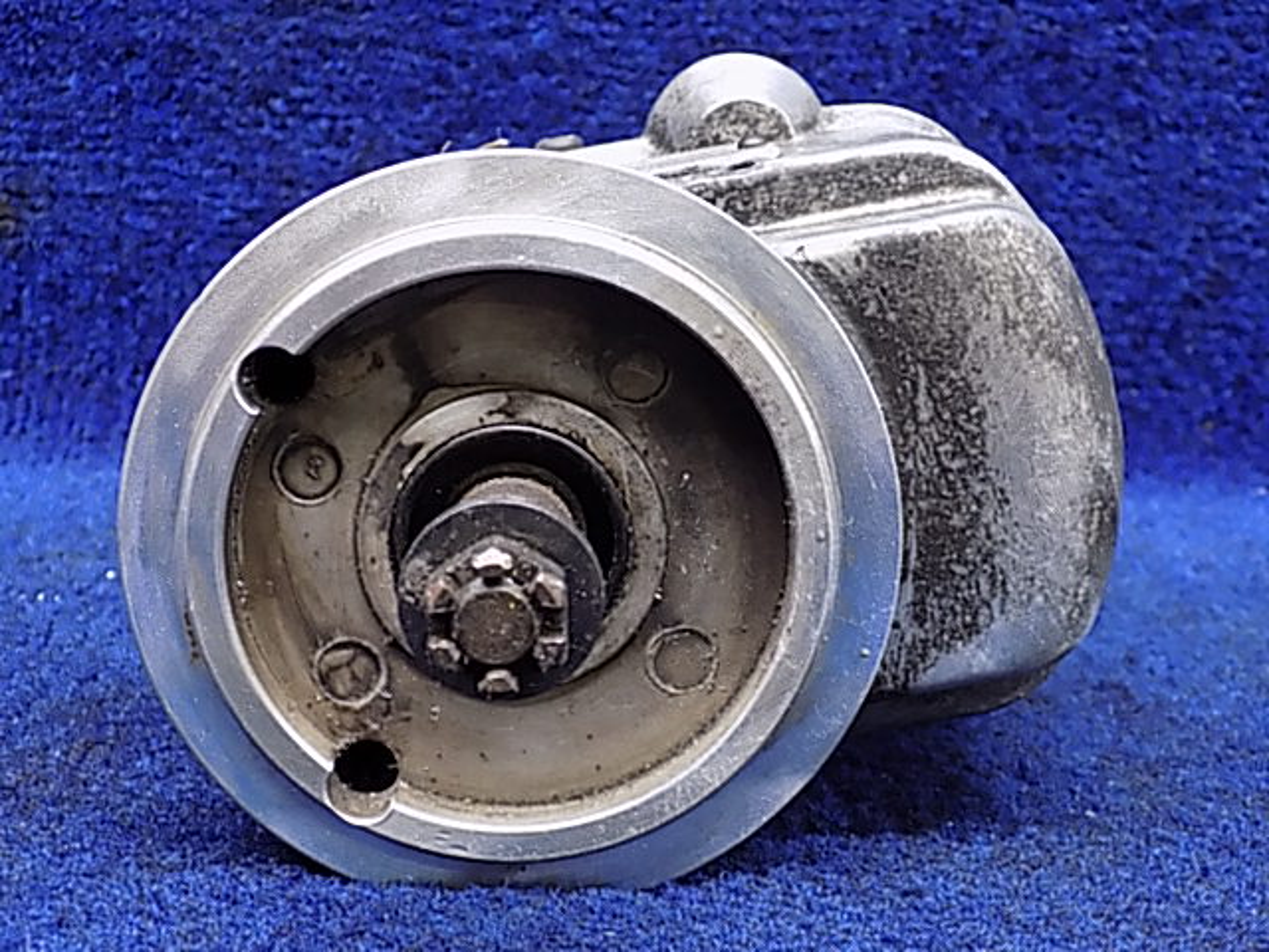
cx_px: 634
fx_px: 1906
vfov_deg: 28.0
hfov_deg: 36.8
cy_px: 476
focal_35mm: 52
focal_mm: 9.3
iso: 400
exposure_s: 1/8
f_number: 3.9
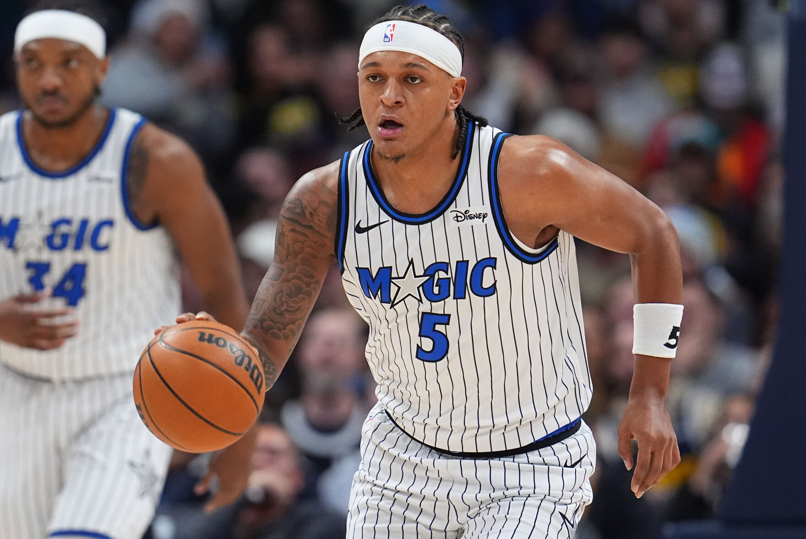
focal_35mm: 600
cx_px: 403
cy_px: 270
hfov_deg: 3.4
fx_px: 13445
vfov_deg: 2.3
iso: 5000
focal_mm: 400
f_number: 3.5
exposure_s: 1/1600
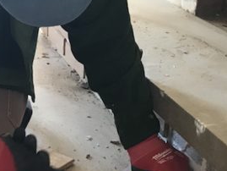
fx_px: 525
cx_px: 86
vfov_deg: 18.4
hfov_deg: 24.3
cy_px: 102
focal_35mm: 80
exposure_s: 1/15
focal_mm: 3.99
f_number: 1.8
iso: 64
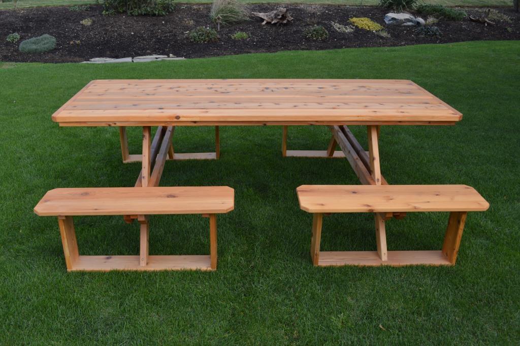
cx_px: 260
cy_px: 173
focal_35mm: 33
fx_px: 476
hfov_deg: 57.3
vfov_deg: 39.9
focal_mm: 22
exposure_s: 1/125
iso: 140
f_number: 5.6
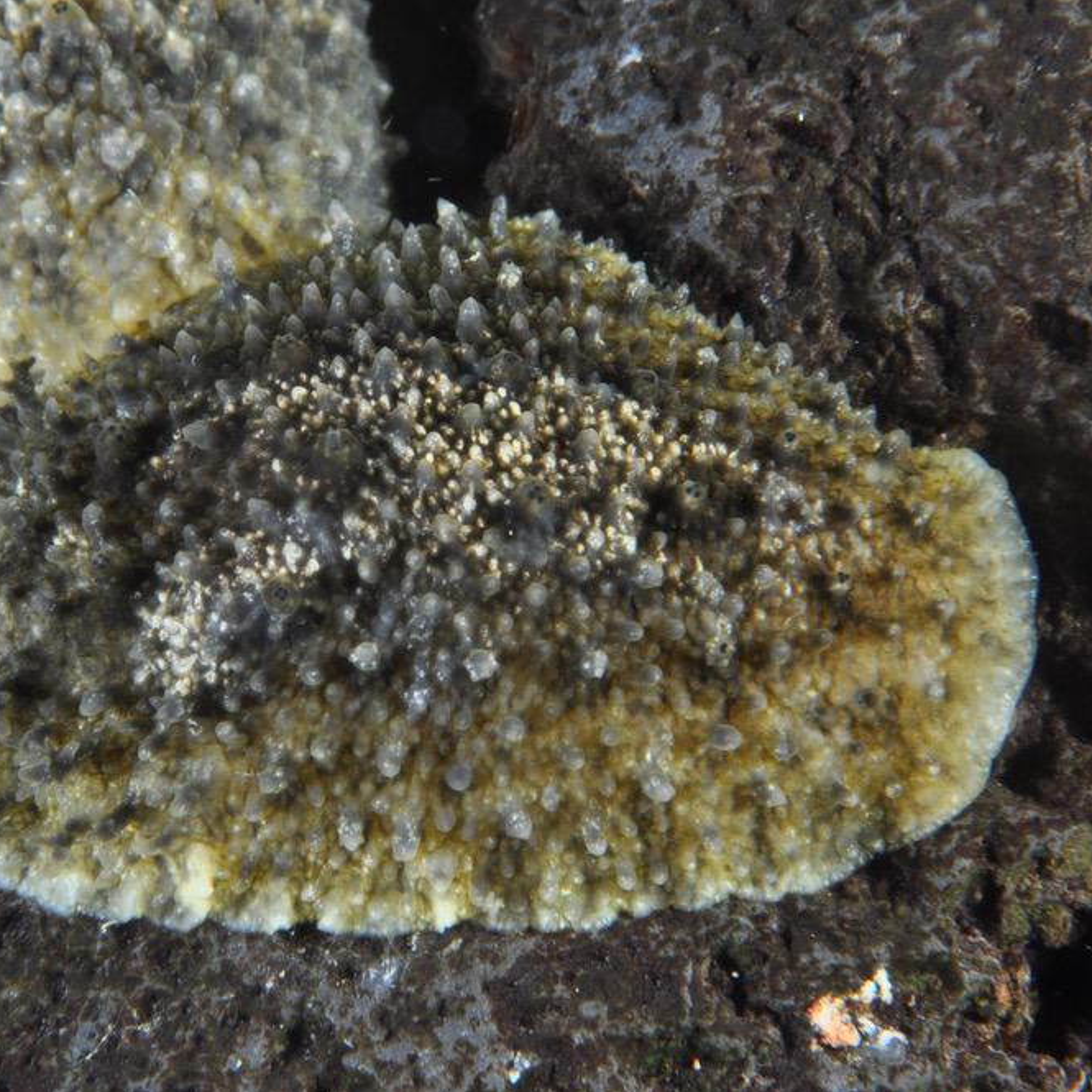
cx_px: 445
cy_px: 547
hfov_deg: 15.1
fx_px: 4104
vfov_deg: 15.2
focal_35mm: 115
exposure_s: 1/60
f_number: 29
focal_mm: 60
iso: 400
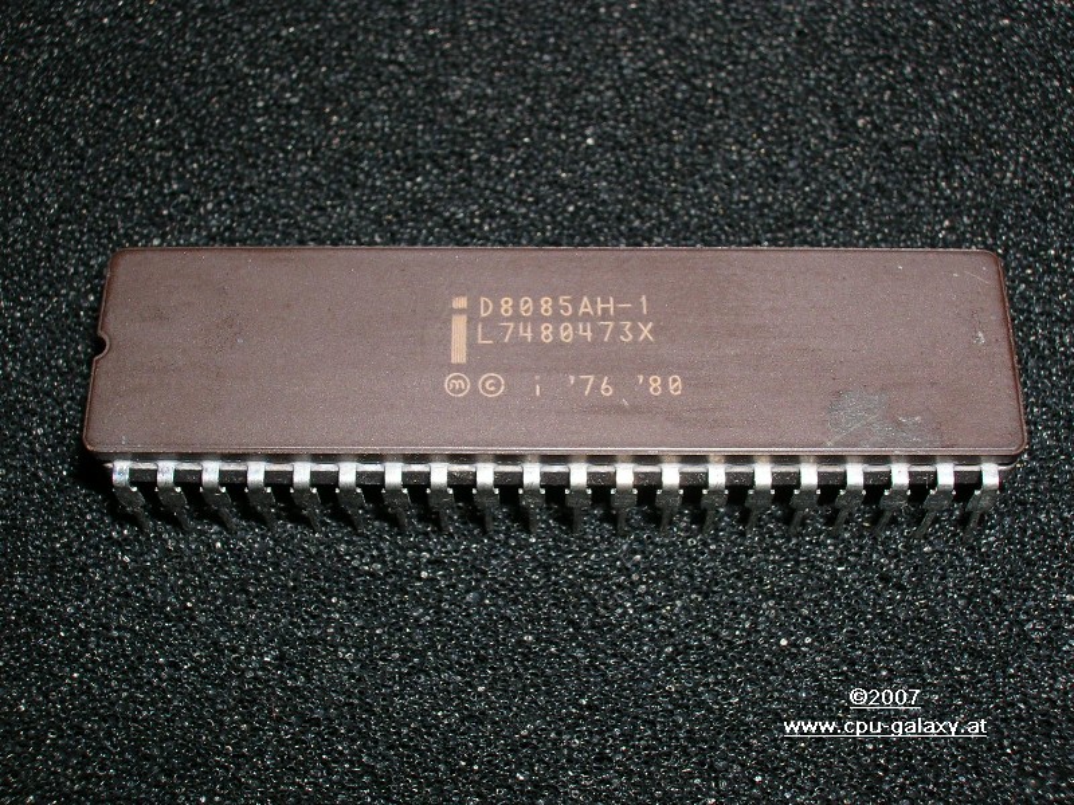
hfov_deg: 38.2
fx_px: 1551
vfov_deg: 29.1
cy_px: 402
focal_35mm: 50
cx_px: 537
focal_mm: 8.4
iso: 50
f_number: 5.6
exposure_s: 1/60.1
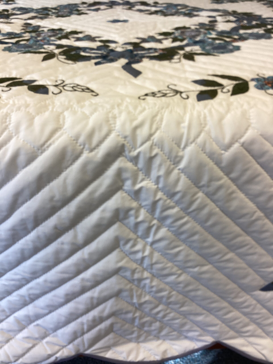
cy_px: 182
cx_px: 136
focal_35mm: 31
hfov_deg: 45.4
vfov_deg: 58.4
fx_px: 326
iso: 50
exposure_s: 1/60
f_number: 2.4
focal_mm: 3.3
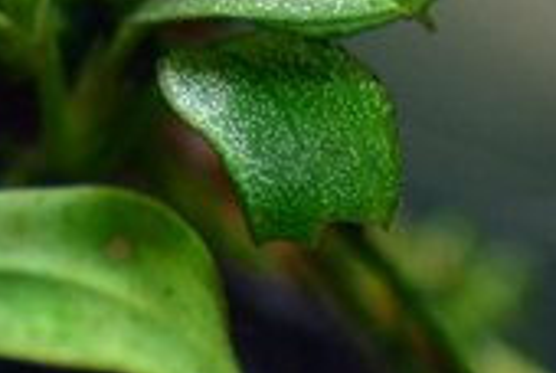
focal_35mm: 880
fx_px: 13615
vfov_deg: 1.6
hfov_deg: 2.3
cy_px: 93
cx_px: -307
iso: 200
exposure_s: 1/60
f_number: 4
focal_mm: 100
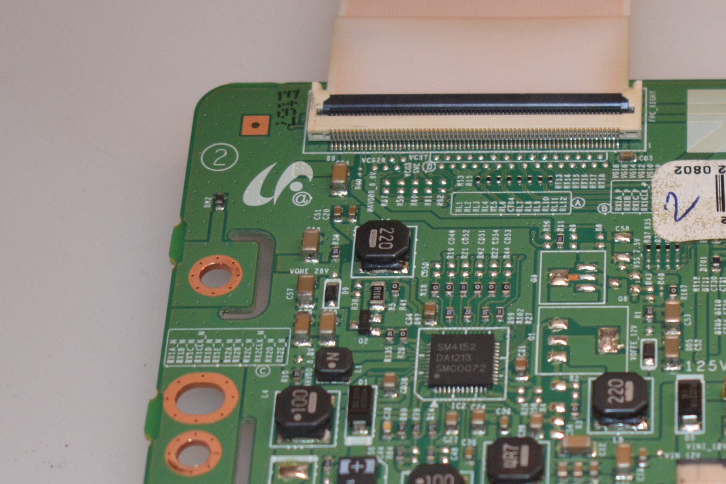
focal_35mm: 143
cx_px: 811
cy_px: 471
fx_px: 2885
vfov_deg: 9.5
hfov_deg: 14.0
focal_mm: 38
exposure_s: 1/200
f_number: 4.8
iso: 800
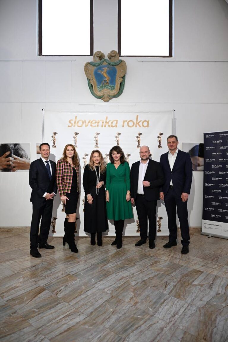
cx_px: 114
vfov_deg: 73.7
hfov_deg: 53.1
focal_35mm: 24
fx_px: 228
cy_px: 171
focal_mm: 24
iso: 1250
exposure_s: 1/125
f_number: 4
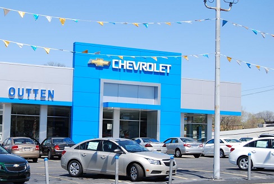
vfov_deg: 18.5
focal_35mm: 74
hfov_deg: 27.2
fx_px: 565
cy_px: 99
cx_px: 97
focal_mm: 38
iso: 100
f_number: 8
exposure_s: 1/250
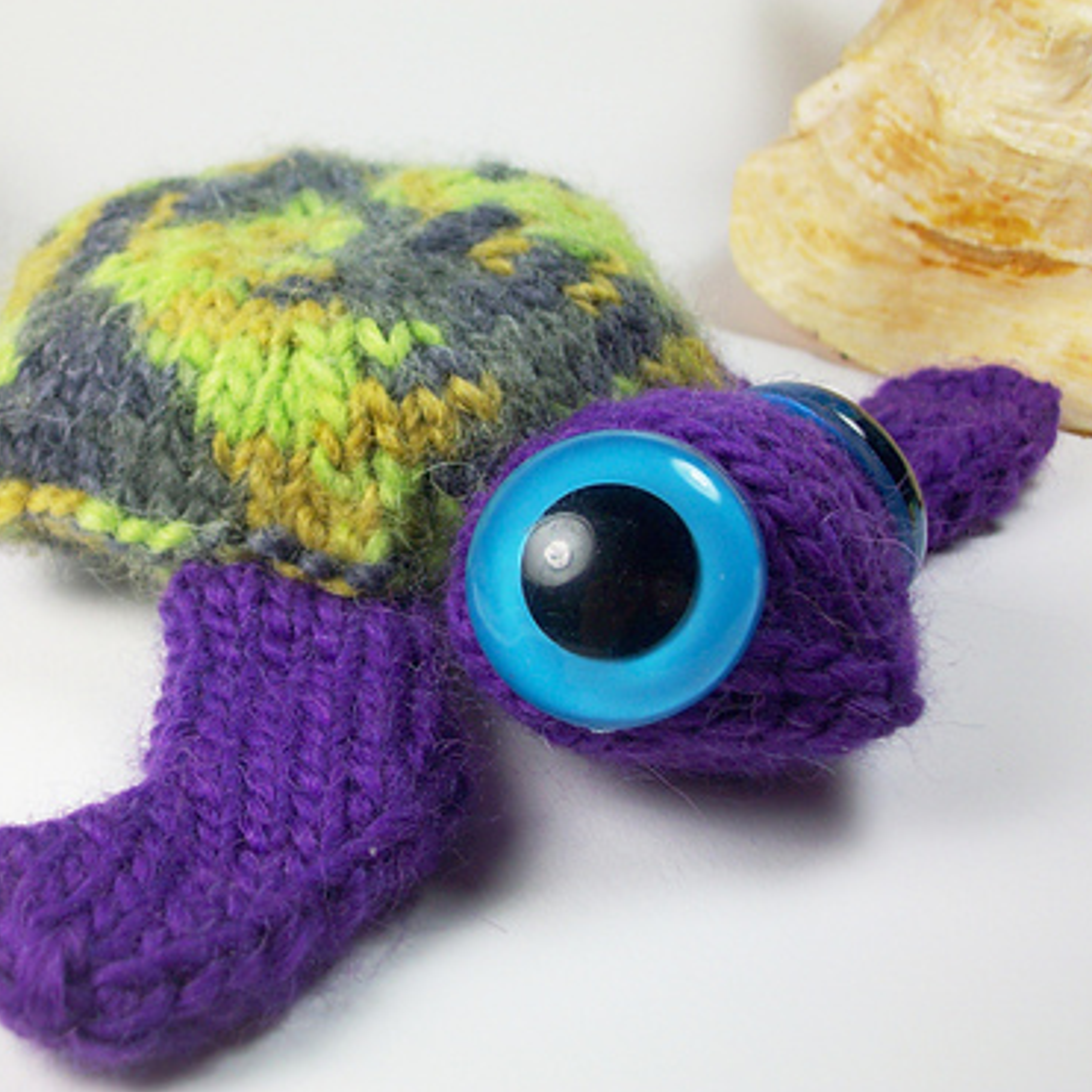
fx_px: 1785
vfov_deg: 34.0
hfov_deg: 33.8
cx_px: 386
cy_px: 546
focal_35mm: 50
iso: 80
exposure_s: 1/269
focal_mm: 7.1
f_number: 3.2
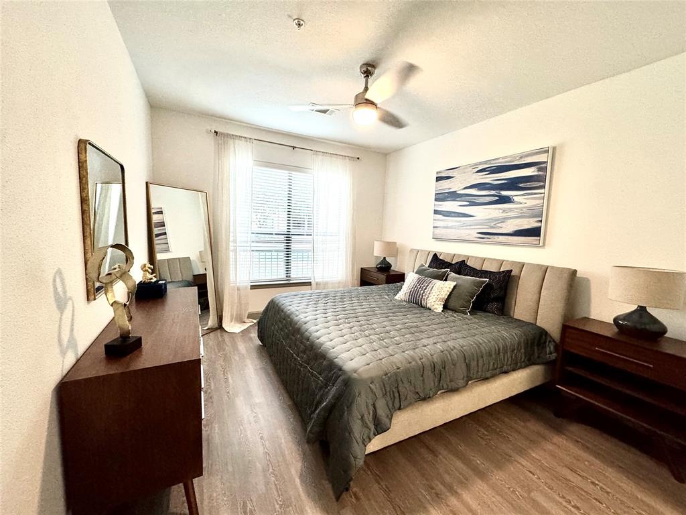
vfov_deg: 85.7
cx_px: 343
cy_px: 258
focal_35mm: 14
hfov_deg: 102.1
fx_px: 277
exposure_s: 1/120
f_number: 2.2
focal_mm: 2.22
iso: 320
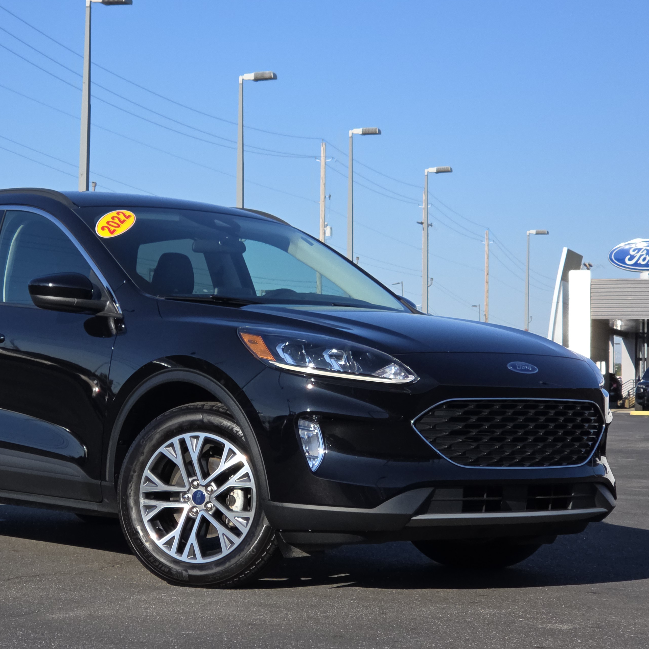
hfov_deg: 18.3
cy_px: 300
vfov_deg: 18.3
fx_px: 2015
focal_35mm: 95
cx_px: 227
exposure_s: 1/1102
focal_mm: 7
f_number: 2.4
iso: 25
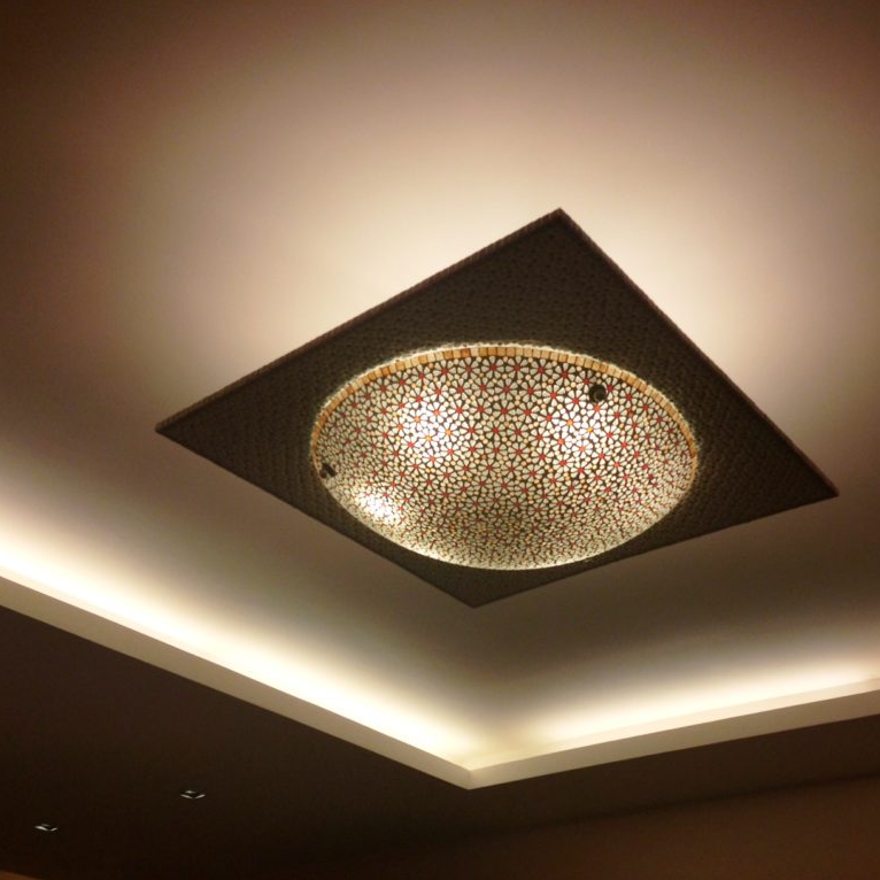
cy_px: 440
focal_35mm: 39
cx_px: 510
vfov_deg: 42.8
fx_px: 1122
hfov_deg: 42.7
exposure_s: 1/120
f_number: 2.4
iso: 50
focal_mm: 4.13
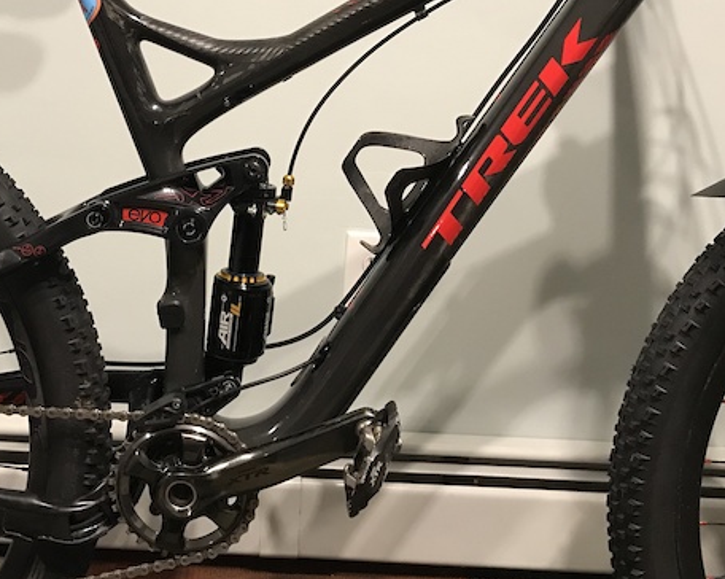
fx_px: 1029
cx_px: 256
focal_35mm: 48
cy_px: 169
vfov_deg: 31.0
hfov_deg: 38.5
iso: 80
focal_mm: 3.99
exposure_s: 1/15
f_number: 1.8
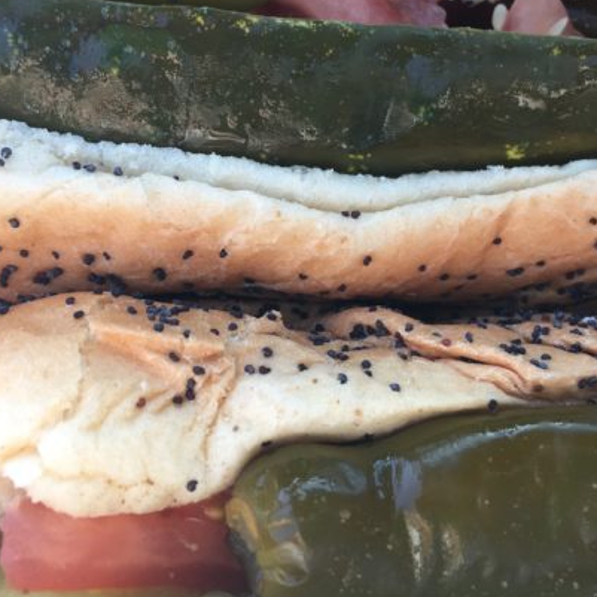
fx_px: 937
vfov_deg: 35.3
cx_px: 374
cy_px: 284
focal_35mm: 48
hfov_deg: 35.2
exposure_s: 1/120
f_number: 2.2
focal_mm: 4.15
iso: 32
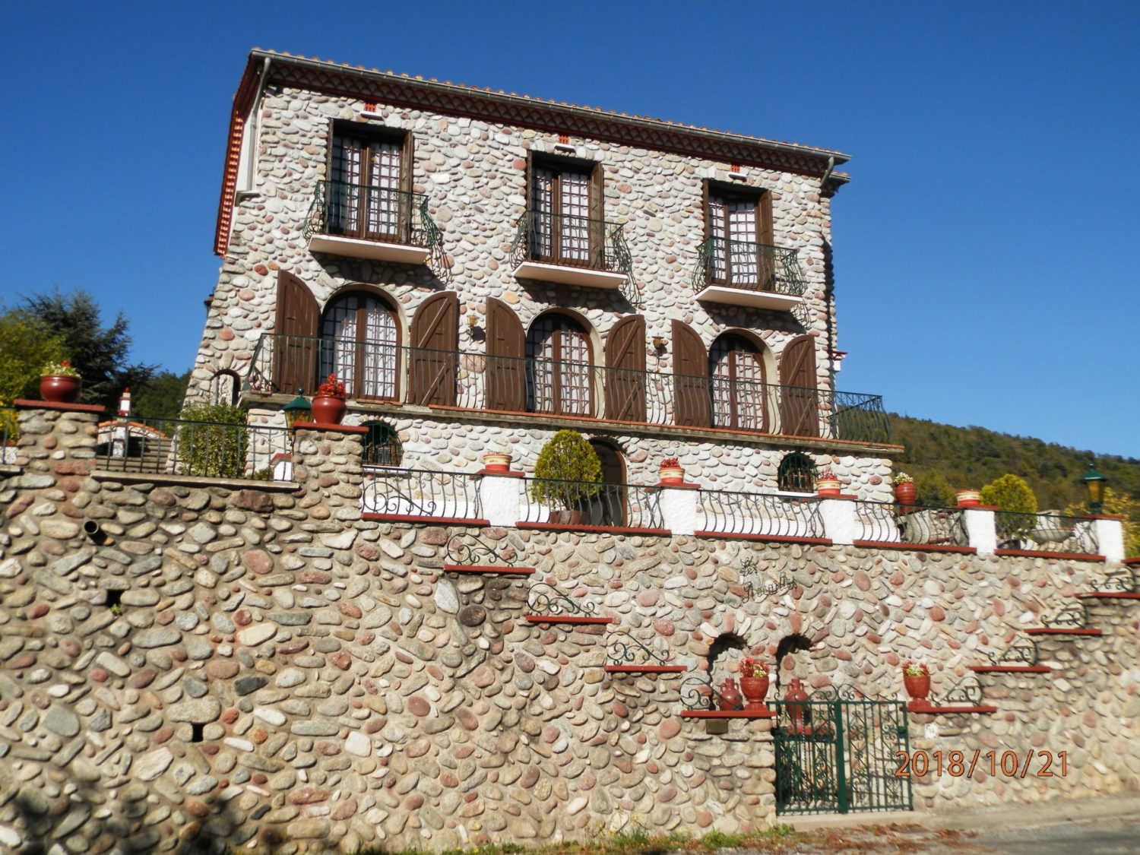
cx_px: 570
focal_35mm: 34
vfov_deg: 41.8
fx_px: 1120
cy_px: 428
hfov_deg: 54.0
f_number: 9.4
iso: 80
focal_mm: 6.1
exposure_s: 1/160
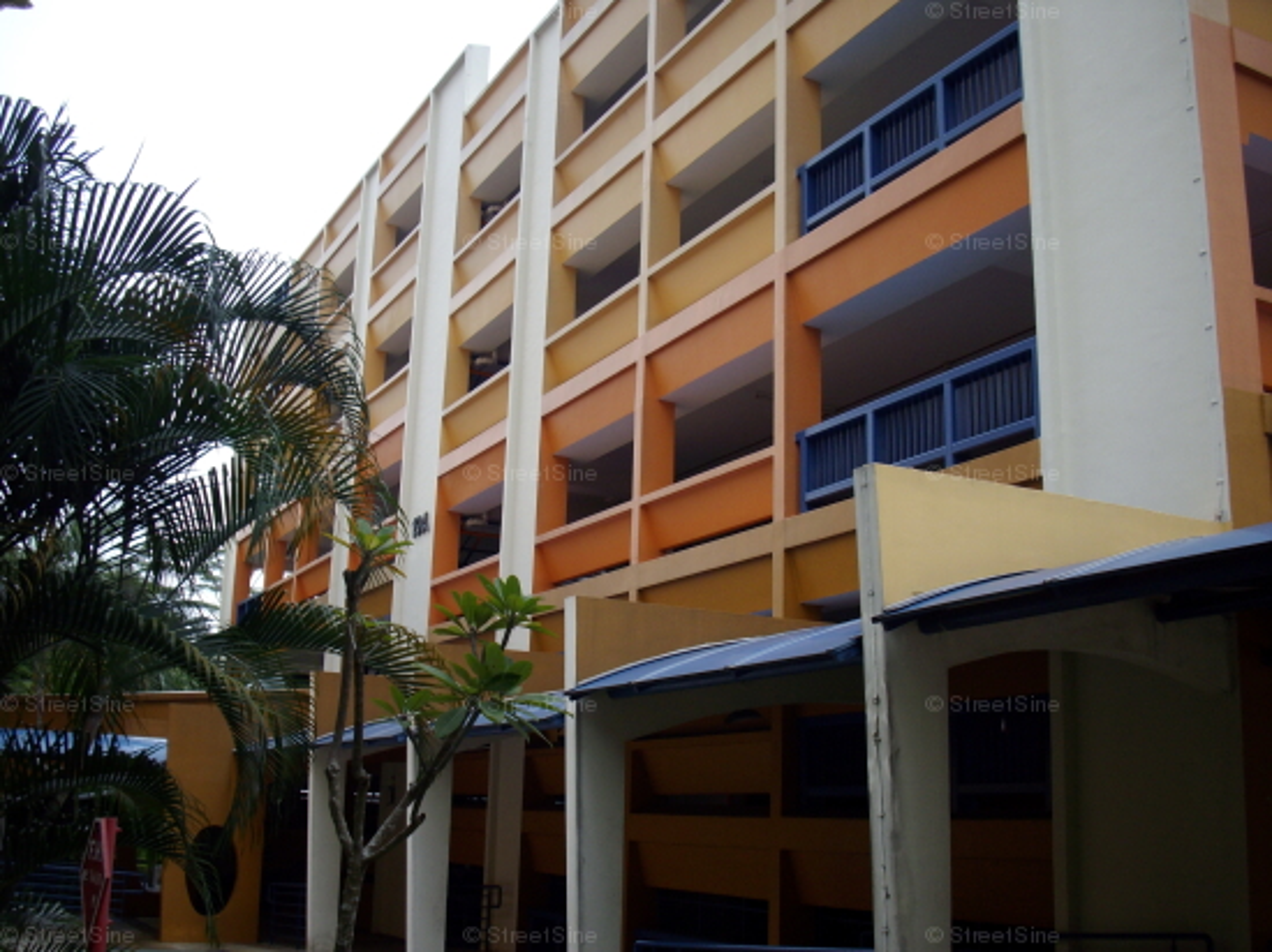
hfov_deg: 50.2
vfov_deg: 38.6
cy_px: 476
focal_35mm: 37
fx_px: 1359
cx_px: 636
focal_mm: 6.2
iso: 80
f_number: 5.6
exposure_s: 1/80
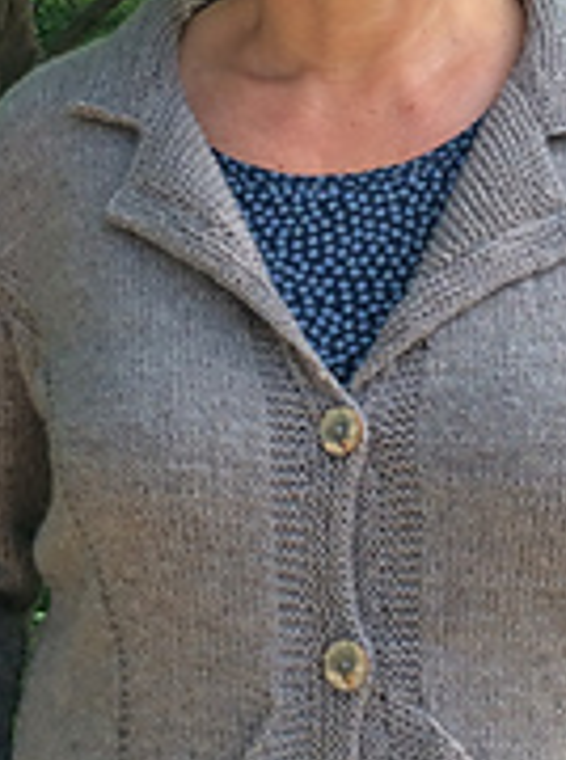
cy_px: 139
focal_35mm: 89
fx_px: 1950
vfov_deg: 21.8
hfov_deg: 16.5
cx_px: 332
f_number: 2.4
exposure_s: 1/243
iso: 32
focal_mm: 3.3
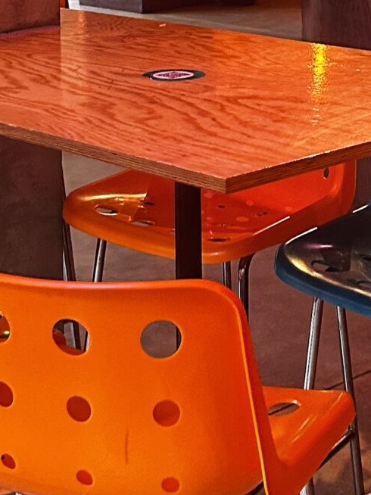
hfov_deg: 15.7
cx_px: 203
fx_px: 1344
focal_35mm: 94
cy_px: -140
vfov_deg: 19.3
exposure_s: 1/59
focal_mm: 6.86
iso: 400
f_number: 1.78
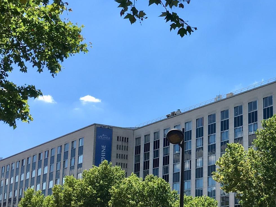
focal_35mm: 73
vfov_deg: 20.2
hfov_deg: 26.1
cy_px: 110
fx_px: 582
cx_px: 232
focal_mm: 4.15
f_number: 2.2
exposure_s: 1/1183
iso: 25
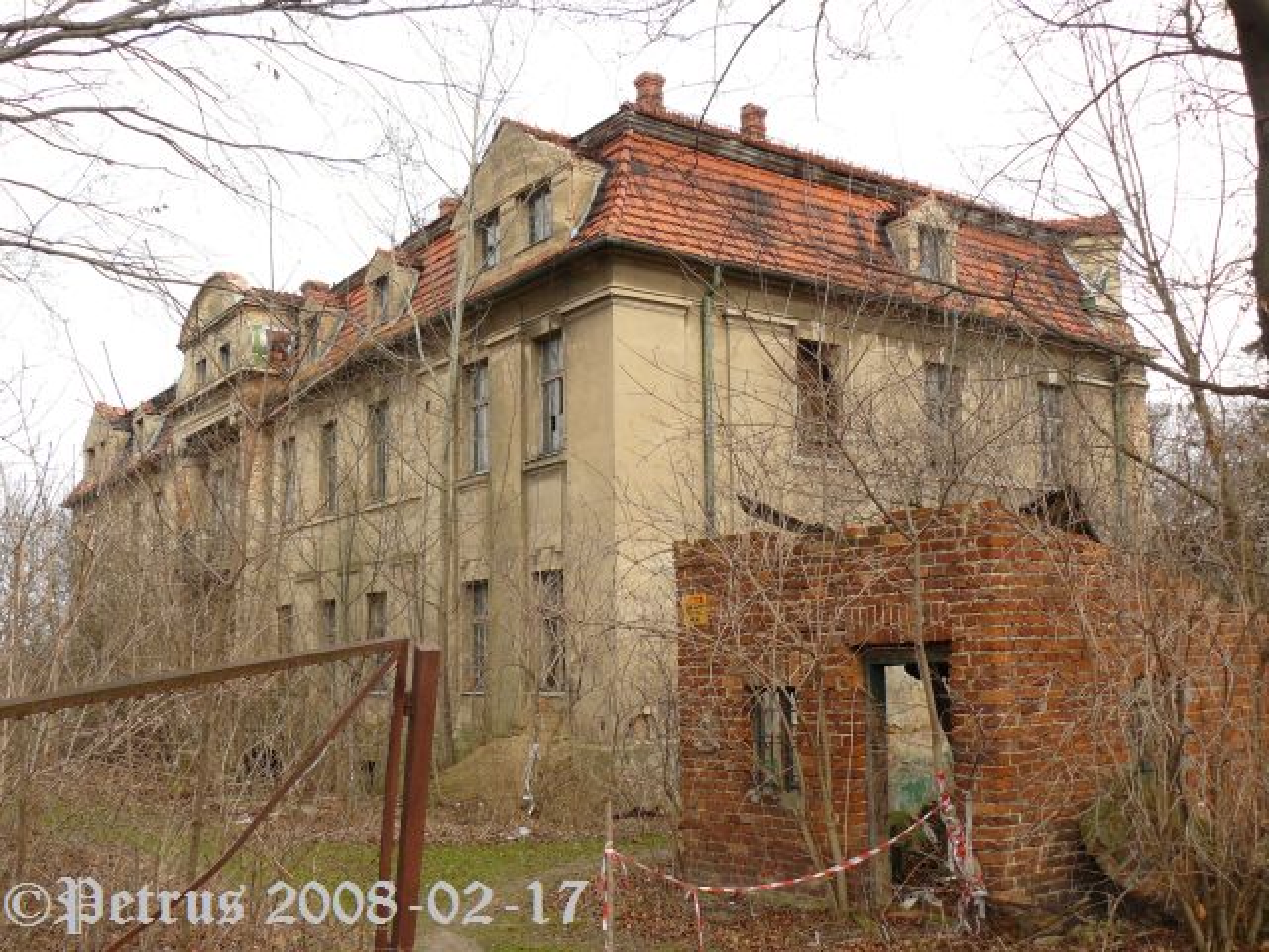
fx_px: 1320
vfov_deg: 39.7
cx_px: 634
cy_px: 476
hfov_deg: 51.4
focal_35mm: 36
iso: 100
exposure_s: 1/125
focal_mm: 6
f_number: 4
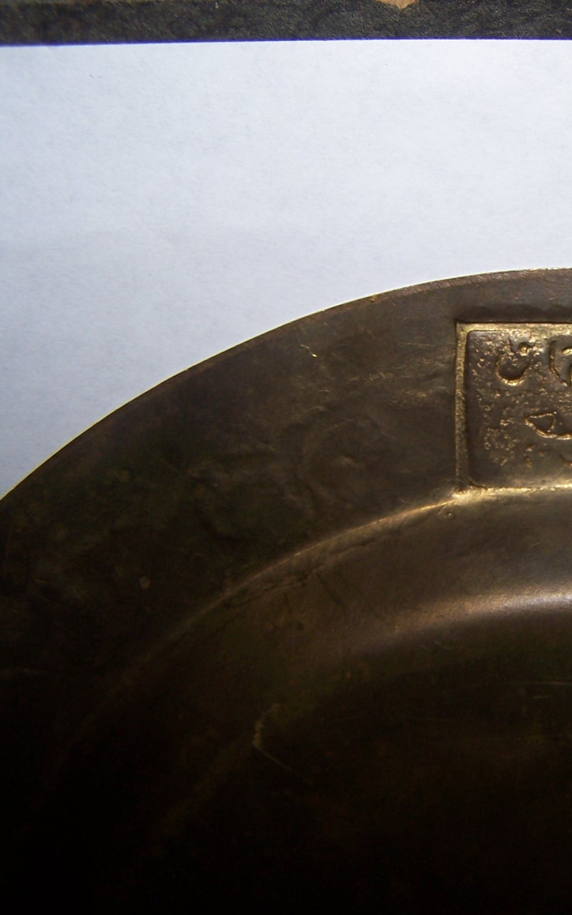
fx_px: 1347
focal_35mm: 54
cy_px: 459
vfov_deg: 37.5
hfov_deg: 22.8
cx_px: 605
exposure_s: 1/60
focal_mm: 6.3
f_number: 2.8
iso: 80
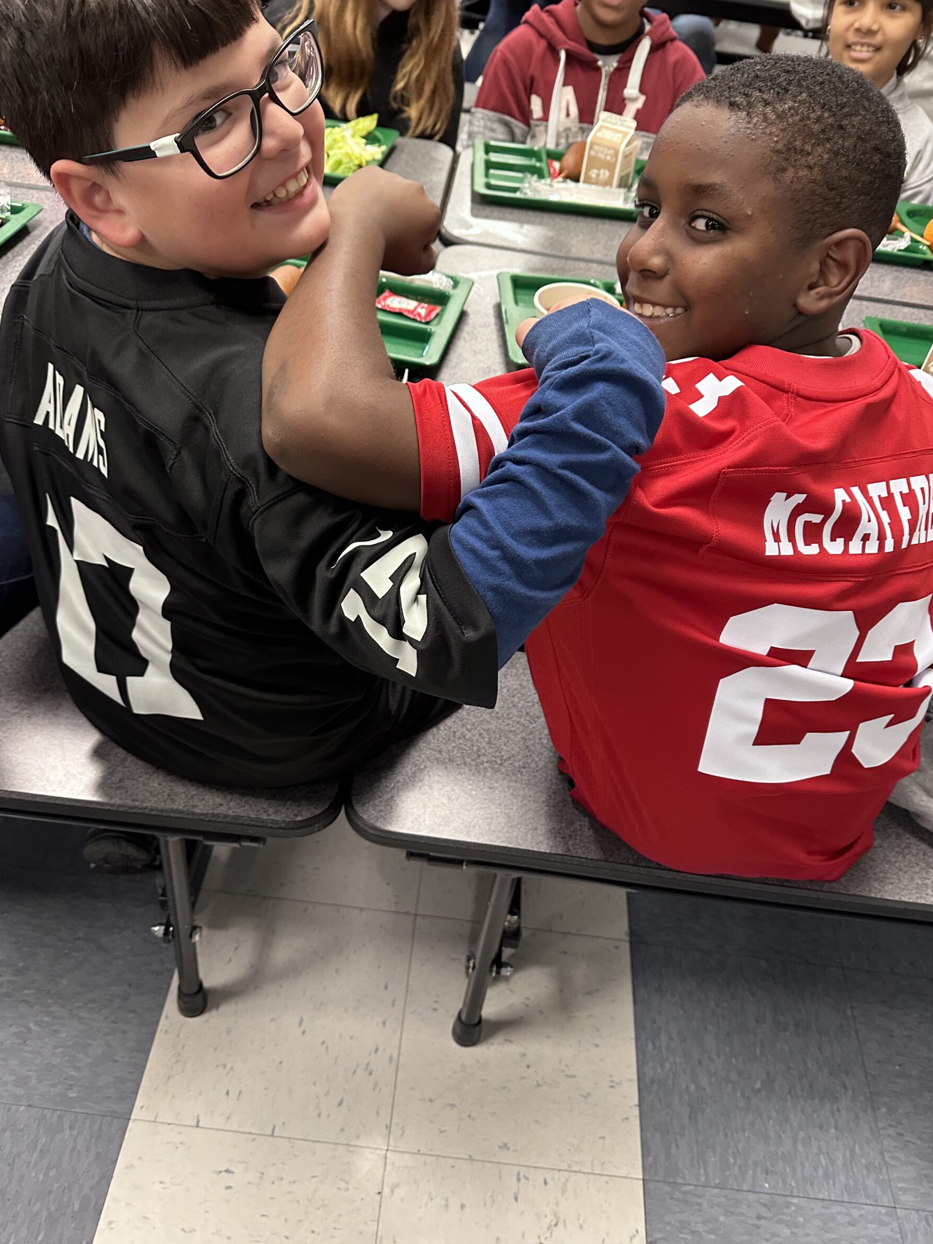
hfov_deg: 53.1
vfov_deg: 67.3
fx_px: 934
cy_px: 606
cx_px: 453
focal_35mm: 26
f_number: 1.78
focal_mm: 6.86
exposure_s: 1/60
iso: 400
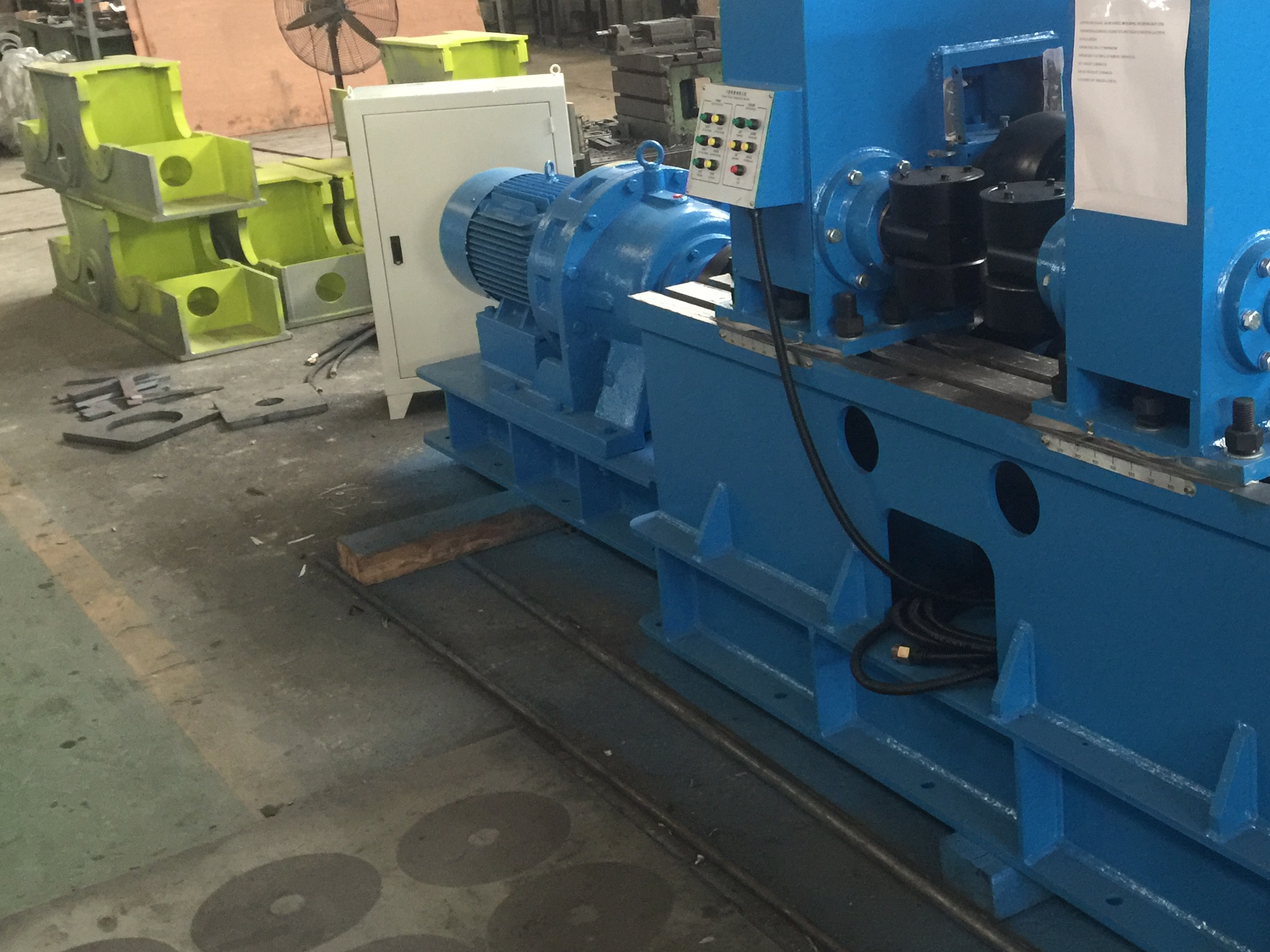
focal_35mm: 44
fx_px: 1614
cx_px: 955
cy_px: 322
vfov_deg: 32.6
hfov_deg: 41.7
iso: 125
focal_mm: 4.15
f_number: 2.2
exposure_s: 1/8
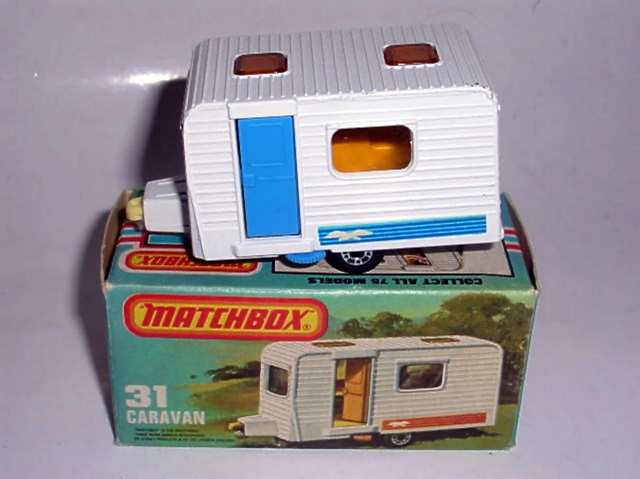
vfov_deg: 22.6
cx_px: 320
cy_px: 240
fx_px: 1201
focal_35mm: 65
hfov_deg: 29.8
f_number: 5.9
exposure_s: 1/60.1
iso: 50
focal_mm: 9.9
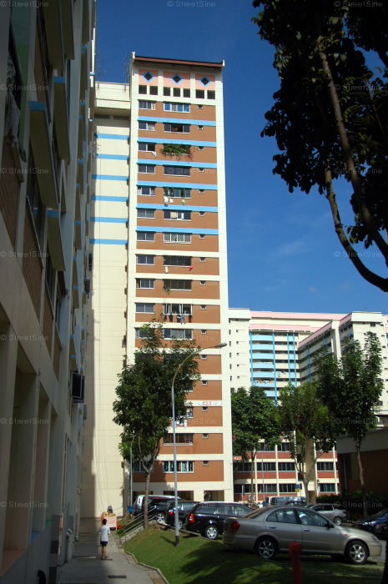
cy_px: 292
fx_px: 632
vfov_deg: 49.6
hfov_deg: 34.1
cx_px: 194
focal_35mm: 39
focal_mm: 26
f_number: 4
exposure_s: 1/4000
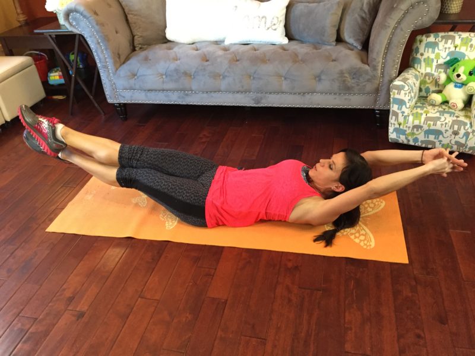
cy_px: 178
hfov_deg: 61.7
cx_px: 238
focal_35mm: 29
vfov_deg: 48.2
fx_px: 398
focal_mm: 4.15
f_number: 2.2
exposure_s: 1/33
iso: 320
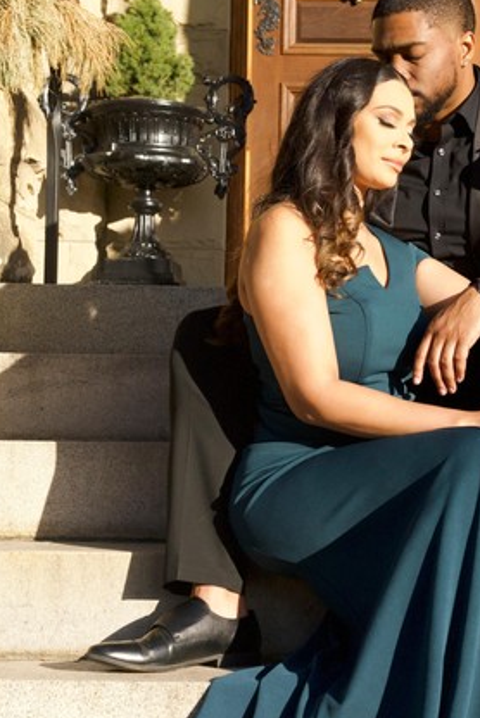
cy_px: 344
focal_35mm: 95
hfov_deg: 14.3
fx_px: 1897
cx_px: 406
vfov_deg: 21.4
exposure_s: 1/4000
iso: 3200
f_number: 10
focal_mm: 55
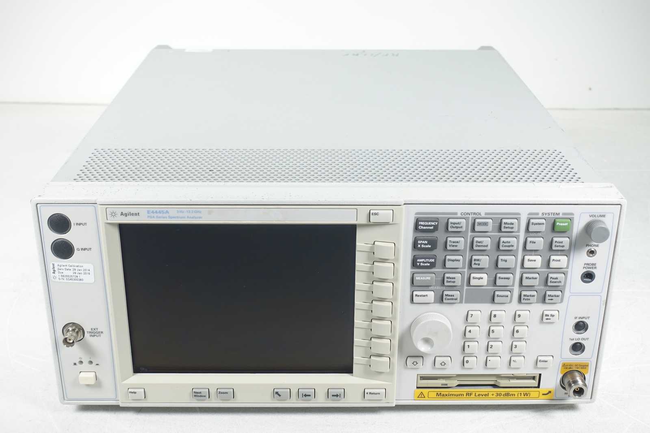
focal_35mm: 50
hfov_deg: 39.6
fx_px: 903
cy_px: 216
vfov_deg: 27.0
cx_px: 325
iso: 125
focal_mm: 18.51
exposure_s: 1/125
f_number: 4
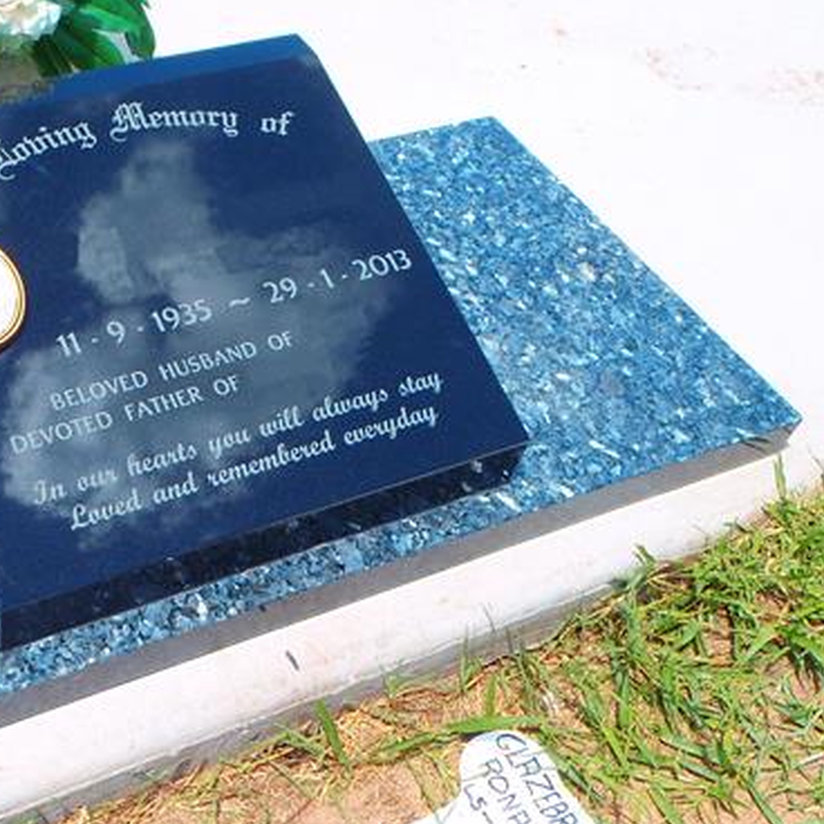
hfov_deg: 37.1
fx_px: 1158
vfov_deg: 39.1
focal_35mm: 43
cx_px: 110
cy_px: 369
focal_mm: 5
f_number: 4.5
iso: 80
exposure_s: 1/320
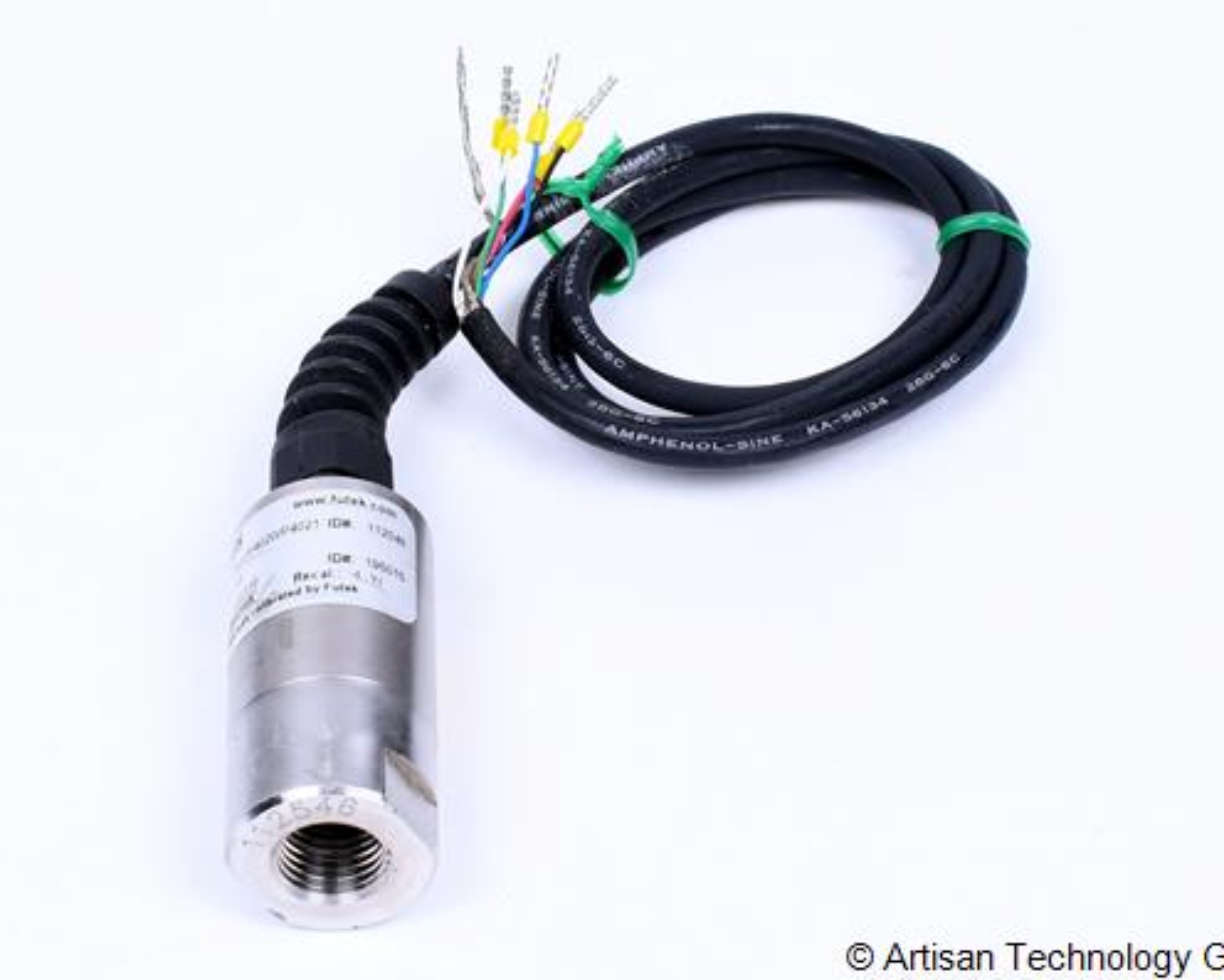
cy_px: 490
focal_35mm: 59
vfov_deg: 25.8
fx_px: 2138
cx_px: 585
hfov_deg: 31.9
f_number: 14
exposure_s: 1/200
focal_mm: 35
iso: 200
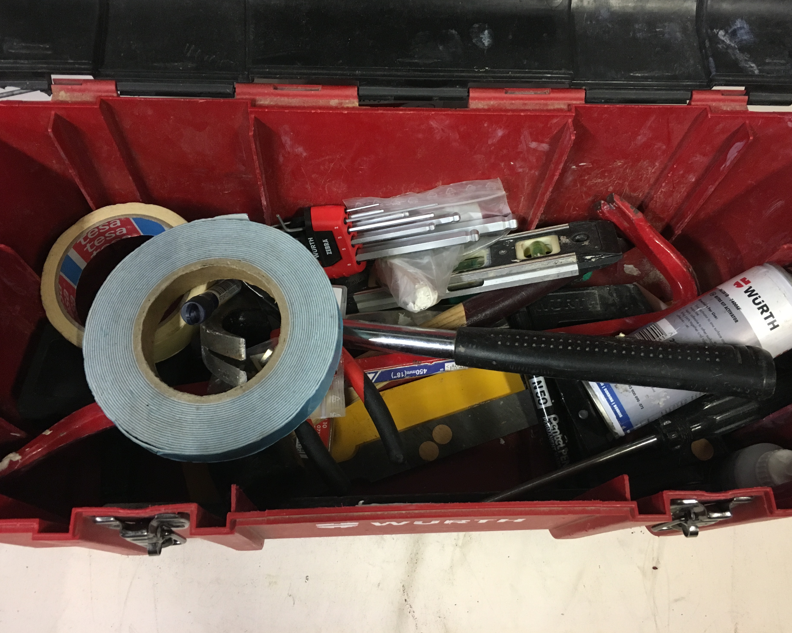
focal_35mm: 31
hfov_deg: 57.2
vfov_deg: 47.1
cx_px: 414
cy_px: 313
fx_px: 727
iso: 200
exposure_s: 1/33
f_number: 2.2
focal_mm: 4.15
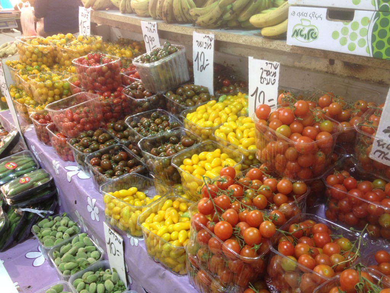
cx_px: 195
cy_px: 146
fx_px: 394
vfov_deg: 40.7
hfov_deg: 52.6
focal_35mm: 35
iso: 50
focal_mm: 4.28
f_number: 2.4
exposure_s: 1/20
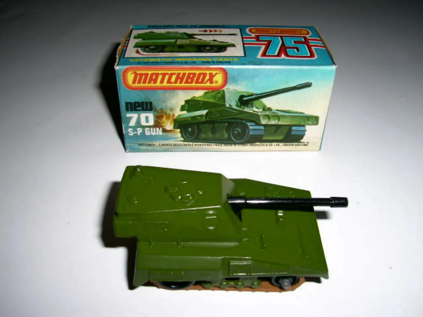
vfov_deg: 40.7
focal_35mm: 35
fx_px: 428
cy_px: 158
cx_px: 212
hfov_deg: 52.6
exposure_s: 1/60.1
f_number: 4.8
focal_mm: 5.4
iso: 50
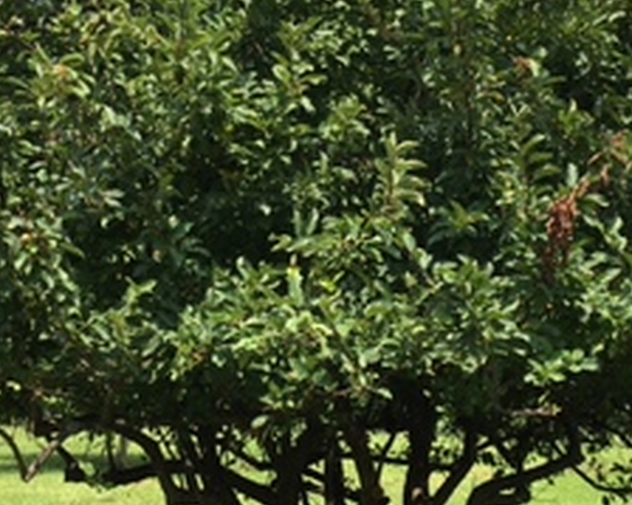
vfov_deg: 18.9
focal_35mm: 81
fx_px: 1514
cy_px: 172
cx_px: 327
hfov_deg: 23.6
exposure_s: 1/855
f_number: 2.2
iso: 25
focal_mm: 4.15
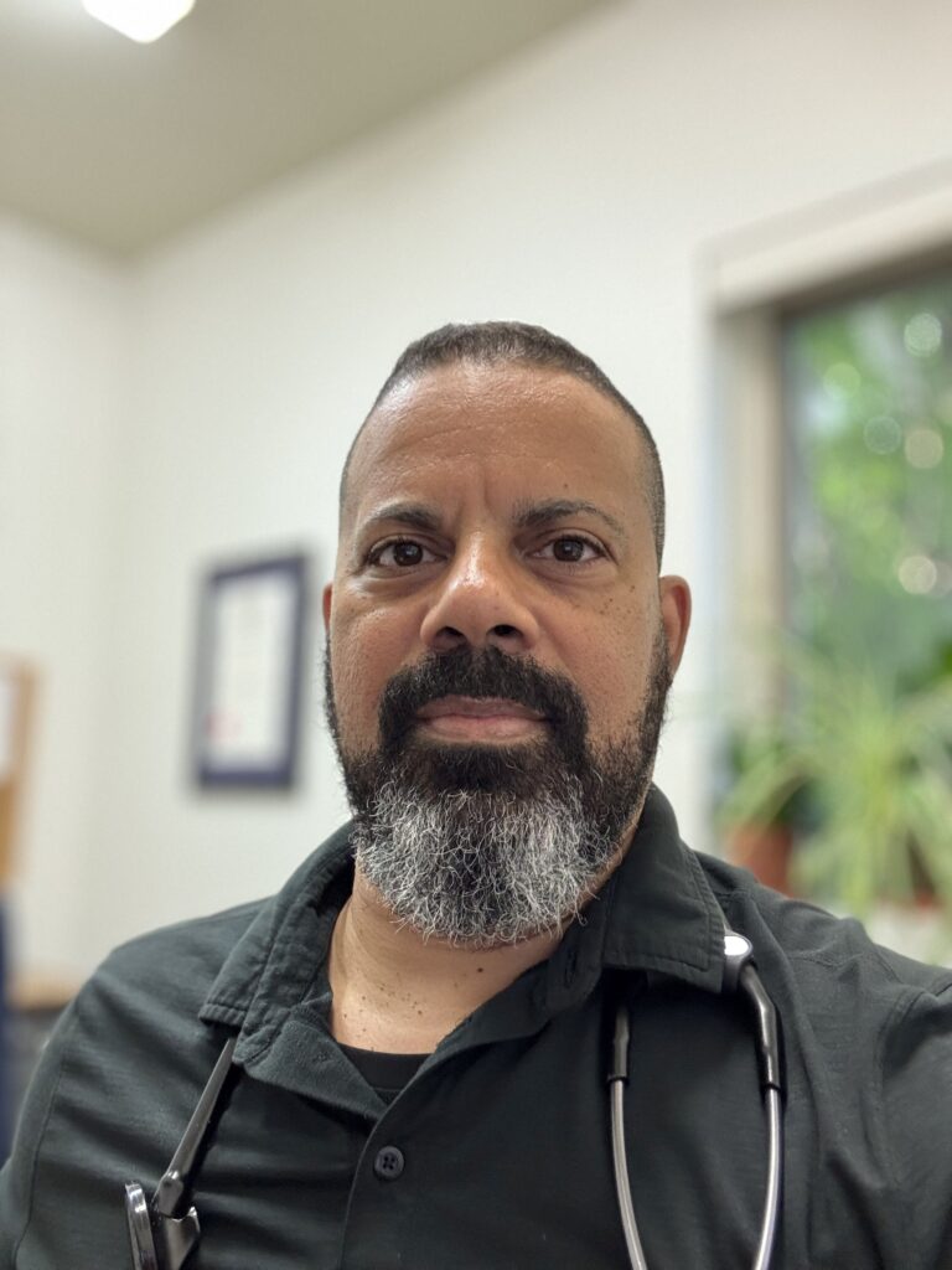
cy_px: 635
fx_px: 1100
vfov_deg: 60.0
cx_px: 476
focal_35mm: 30
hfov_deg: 46.8
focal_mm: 2.69
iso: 250
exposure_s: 1/40
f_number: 1.9
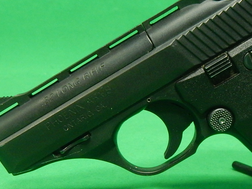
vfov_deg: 21.0
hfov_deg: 27.4
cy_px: 117
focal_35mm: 70
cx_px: 184
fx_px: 510
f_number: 3.2
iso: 400
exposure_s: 1/80
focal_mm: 5.1
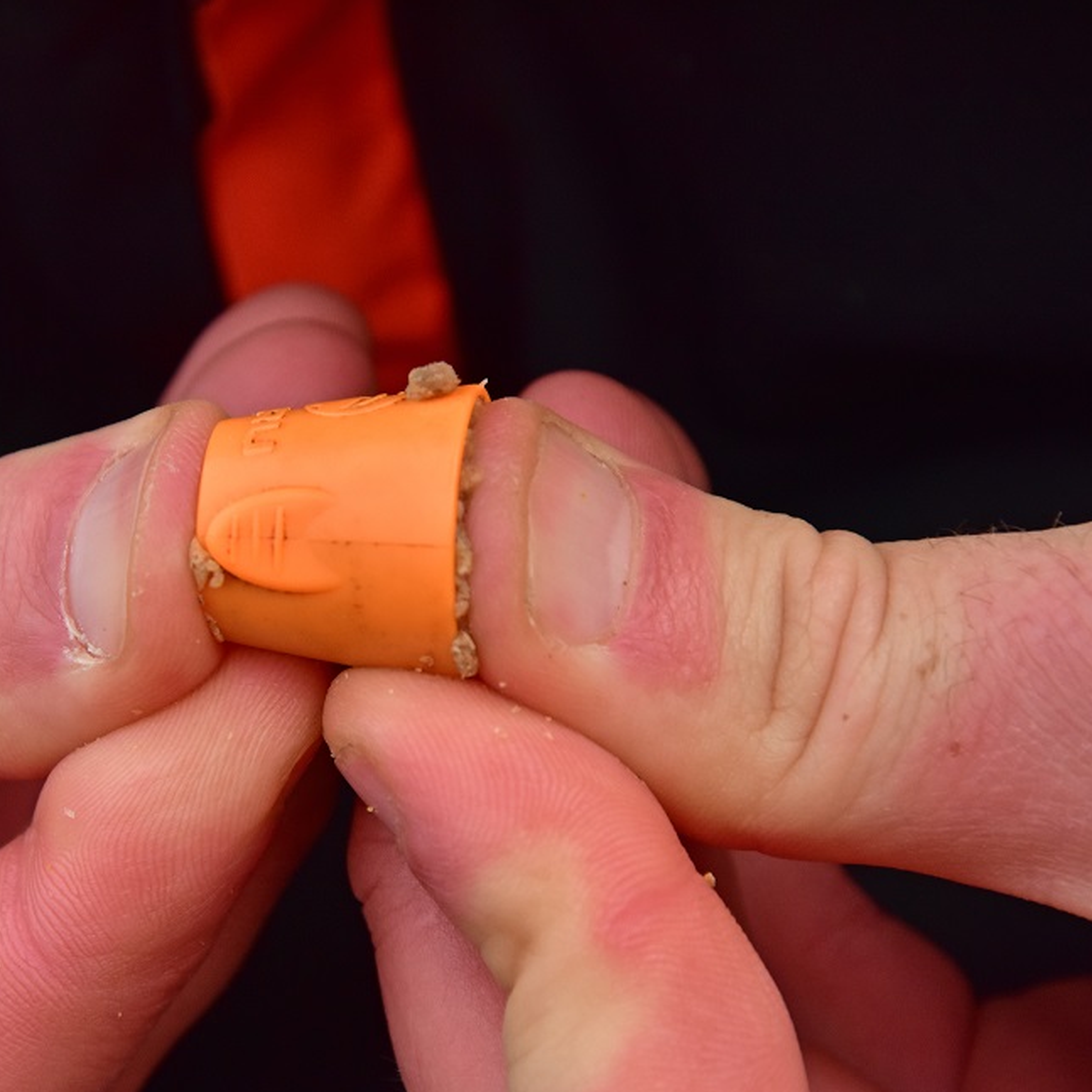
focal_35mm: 193
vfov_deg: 9.1
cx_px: 319
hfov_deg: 9.1
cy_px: 559
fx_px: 6888
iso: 800
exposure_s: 1/320
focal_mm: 98
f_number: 7.1
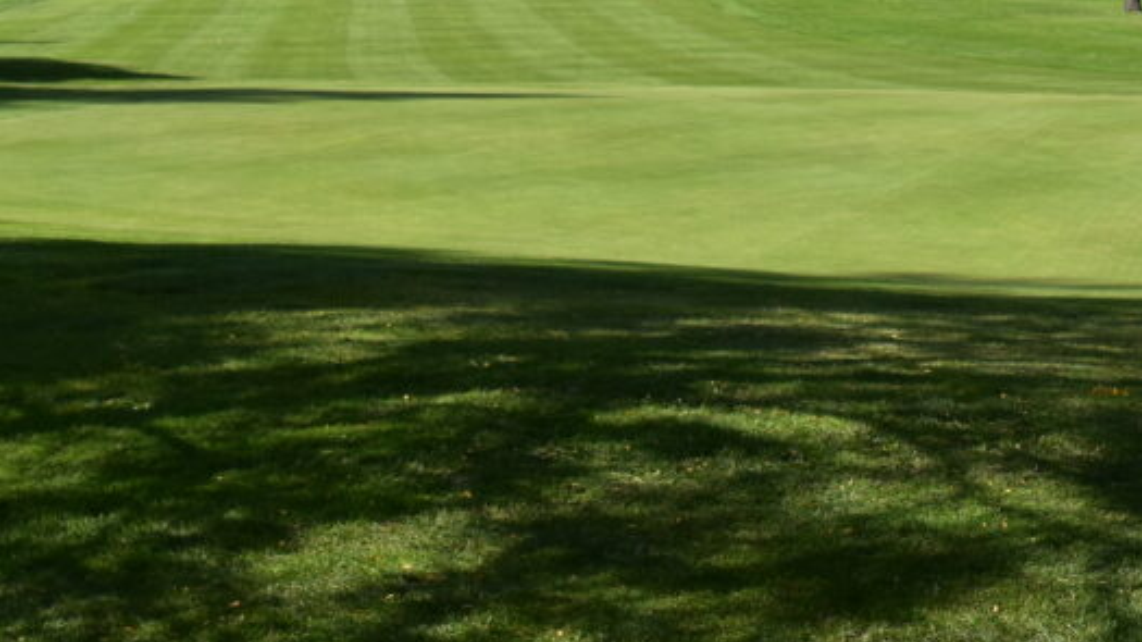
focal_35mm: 92
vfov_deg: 12.8
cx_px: 798
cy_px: -170
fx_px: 2785
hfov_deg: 23.0
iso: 400
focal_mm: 24
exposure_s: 1/400
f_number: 11
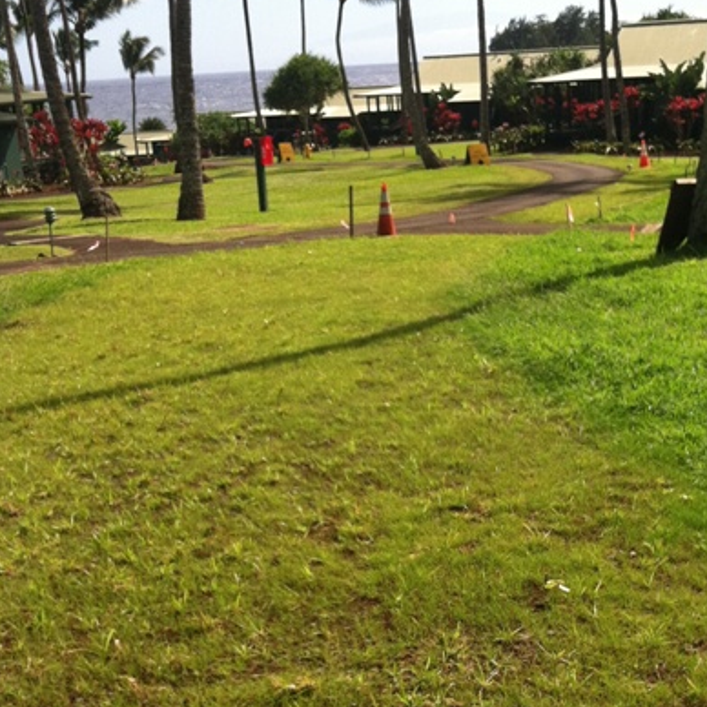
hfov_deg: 27.5
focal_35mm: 62
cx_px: 482
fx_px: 1433
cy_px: 565
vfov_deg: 27.2
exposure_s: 1/1071
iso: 80
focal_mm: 3.85
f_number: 2.8
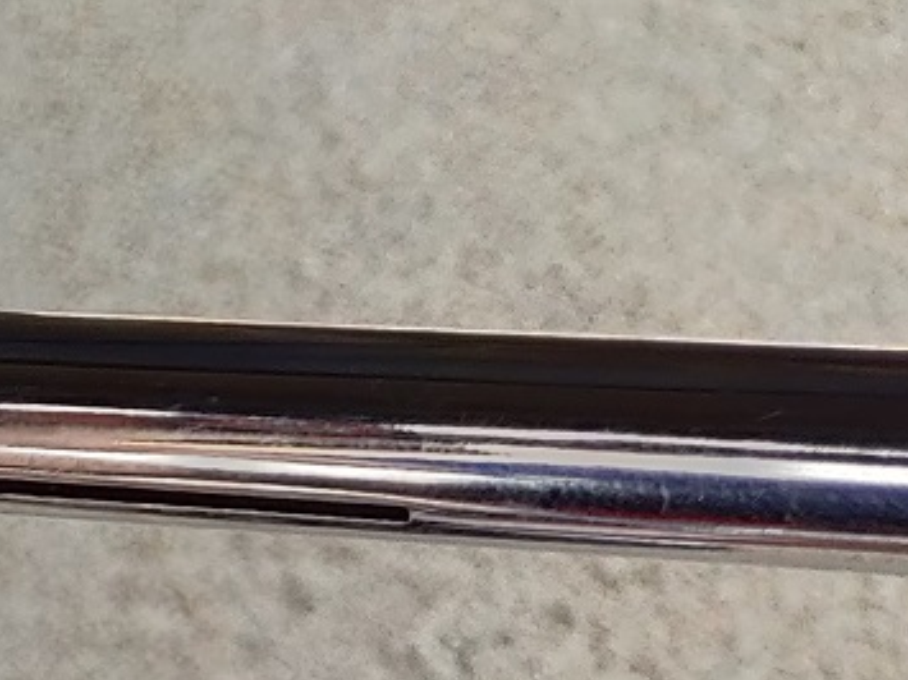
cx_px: -1095
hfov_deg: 12.6
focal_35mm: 130
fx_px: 3409
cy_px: 617
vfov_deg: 11.3
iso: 200
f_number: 1.7
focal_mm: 4.25
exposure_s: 1/50
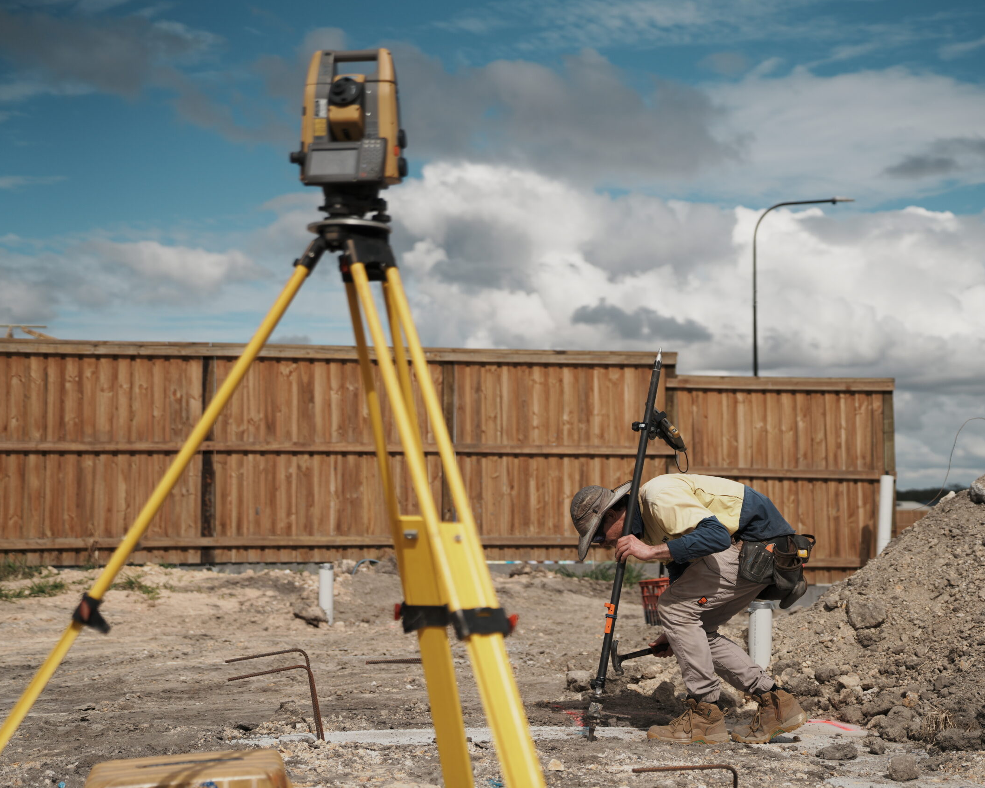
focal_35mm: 59
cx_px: 555
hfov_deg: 31.9
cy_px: 393
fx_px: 1720
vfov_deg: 25.8
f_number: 2.2
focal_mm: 52
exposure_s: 1/6400
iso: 100
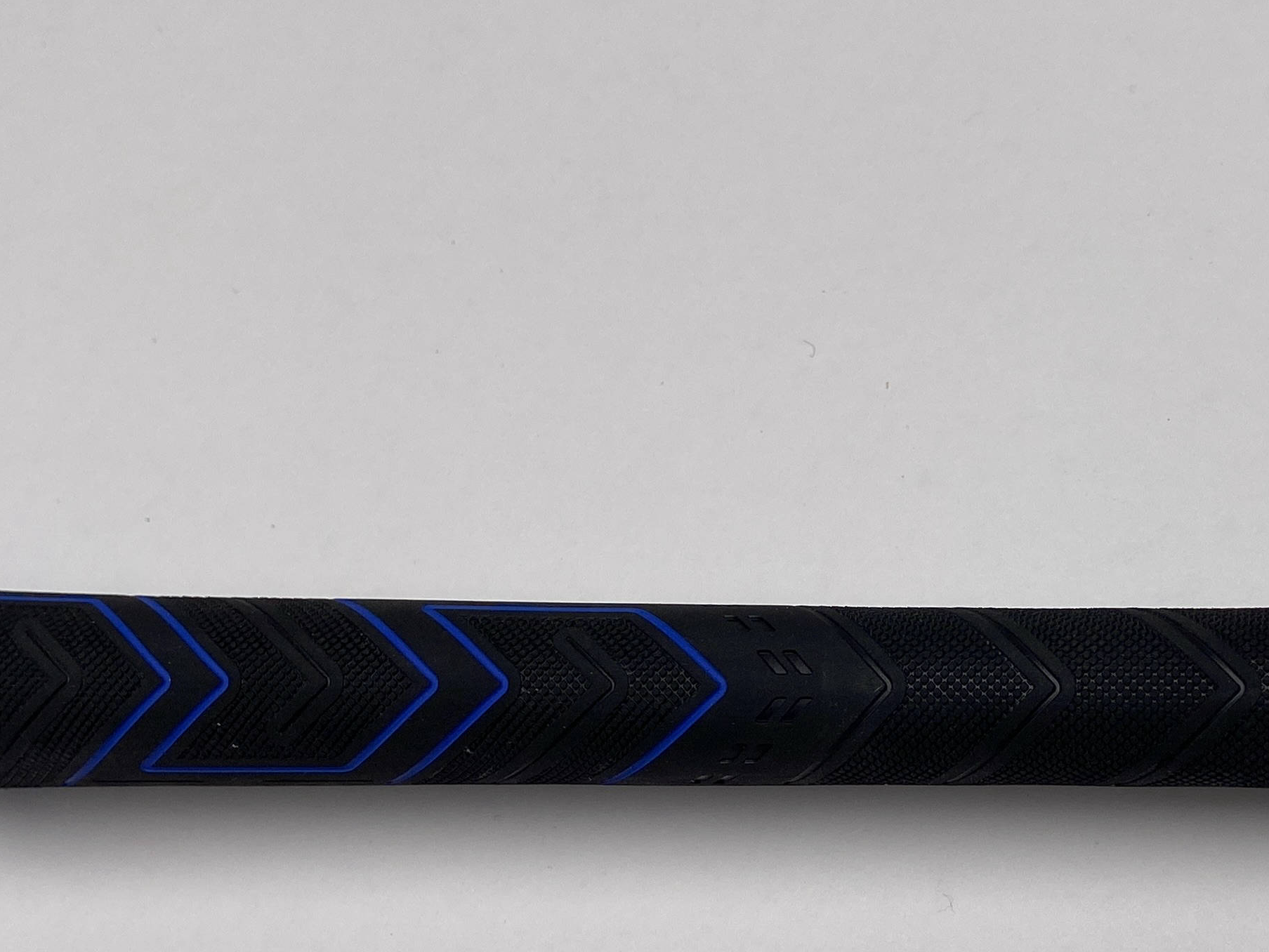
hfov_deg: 32.8
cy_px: 744
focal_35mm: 58
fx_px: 2127
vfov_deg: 24.9
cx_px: 886
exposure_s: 1/495
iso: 32
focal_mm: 4.25
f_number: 1.8
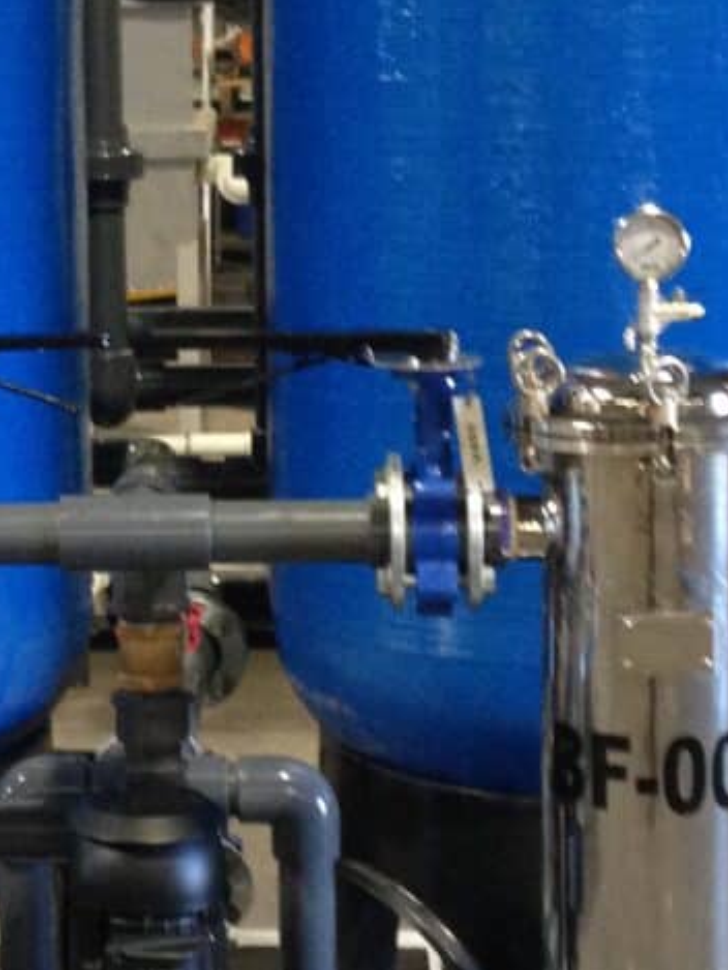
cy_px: 323
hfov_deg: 13.6
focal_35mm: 108
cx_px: 77
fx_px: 3027
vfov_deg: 18.2
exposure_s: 1/20
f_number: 2.4
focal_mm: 4.12
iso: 250
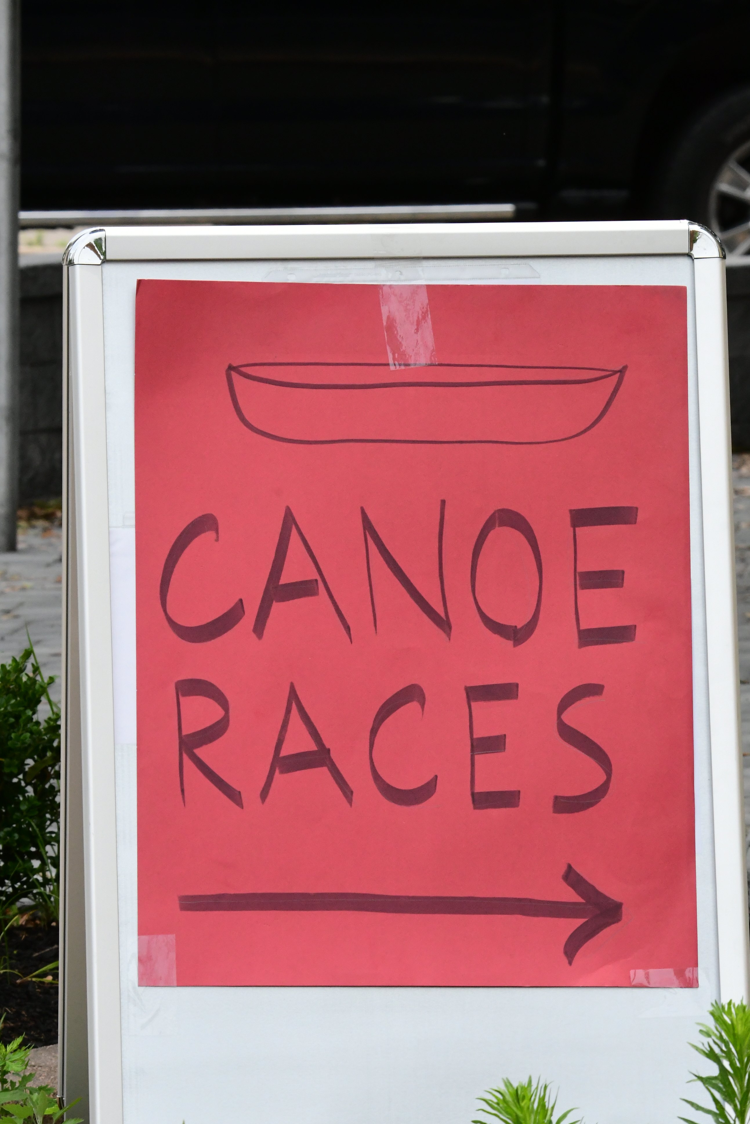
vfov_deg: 6.4
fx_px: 10093
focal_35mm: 323
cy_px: 577
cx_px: 390
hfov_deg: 4.3
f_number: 16
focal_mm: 200
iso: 2500
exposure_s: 1/1000
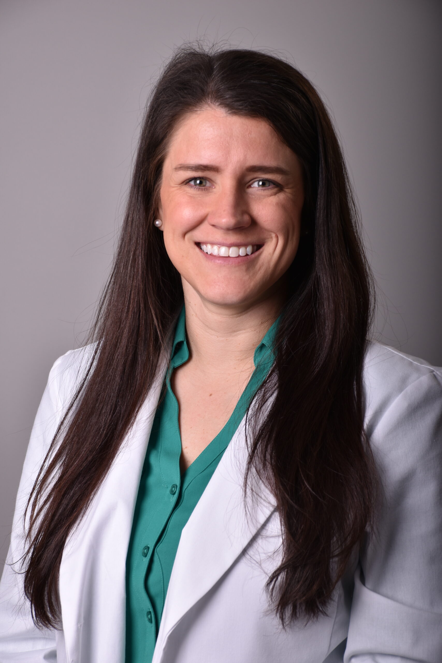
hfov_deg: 10.8
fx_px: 2348
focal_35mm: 128
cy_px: 332
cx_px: 221
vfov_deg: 16.1
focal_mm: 85
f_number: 8
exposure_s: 1/200
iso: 100
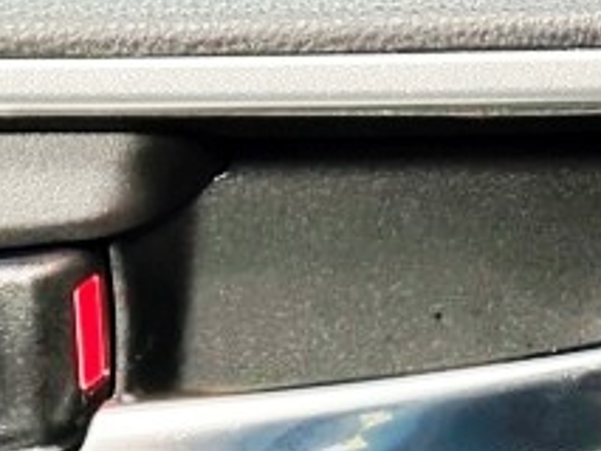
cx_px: 491
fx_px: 4013
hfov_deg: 8.5
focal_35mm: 231
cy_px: 894
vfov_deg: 6.3
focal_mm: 6.86
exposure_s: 1/30
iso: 640
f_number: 1.78
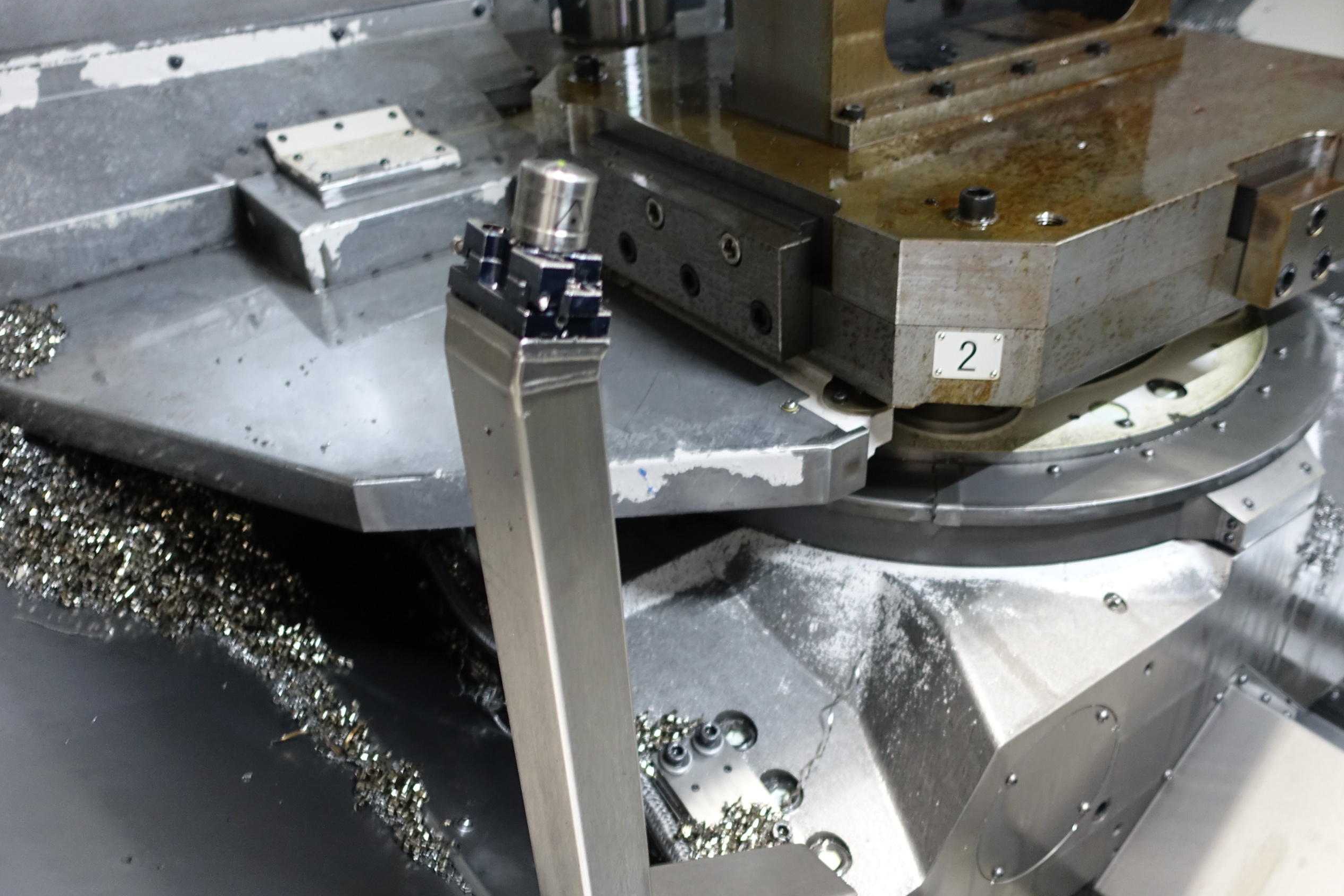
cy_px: 480
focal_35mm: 31
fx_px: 1157
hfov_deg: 60.2
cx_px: 723
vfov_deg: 42.3
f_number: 1.8
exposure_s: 1/30
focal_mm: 8.8
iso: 400
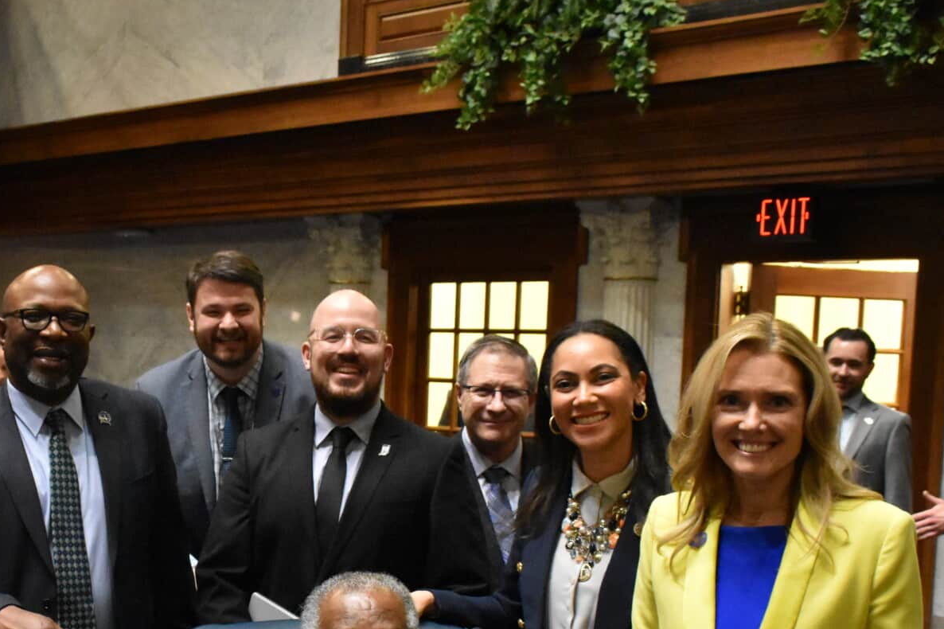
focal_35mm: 57
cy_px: 511
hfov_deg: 34.6
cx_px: 288
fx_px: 1494
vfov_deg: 23.4
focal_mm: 22
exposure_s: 1/125
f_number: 5.6
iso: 8000
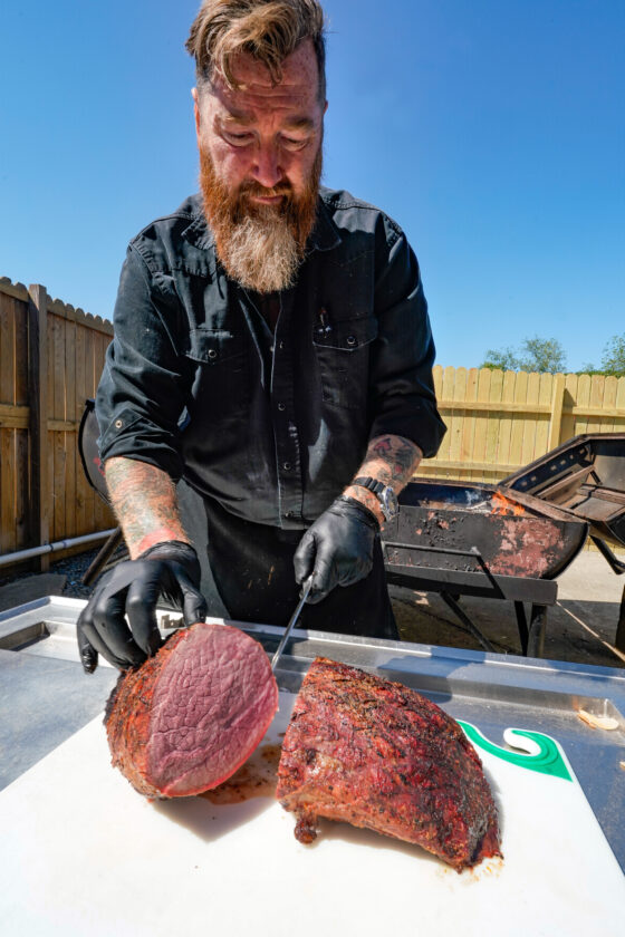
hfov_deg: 64.6
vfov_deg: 86.9
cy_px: 468
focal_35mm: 19
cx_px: 312
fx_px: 495
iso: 400
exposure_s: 1/125
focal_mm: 19
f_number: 18
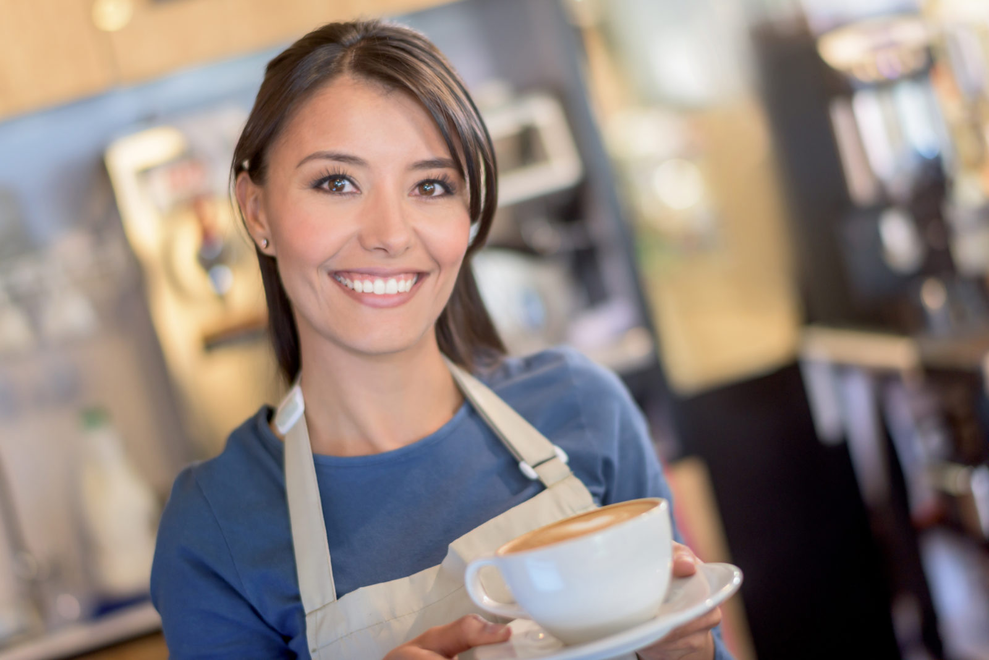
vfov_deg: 23.4
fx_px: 1594
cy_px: 330
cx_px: 494
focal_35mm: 58
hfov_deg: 34.5
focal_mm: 58
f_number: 1.6
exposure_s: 1/80
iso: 400
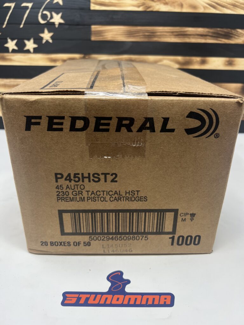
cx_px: 122
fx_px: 244
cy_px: 162
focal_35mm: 26
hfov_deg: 53.1
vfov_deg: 67.3
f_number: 1.5
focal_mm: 5.7
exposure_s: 1/120
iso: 40
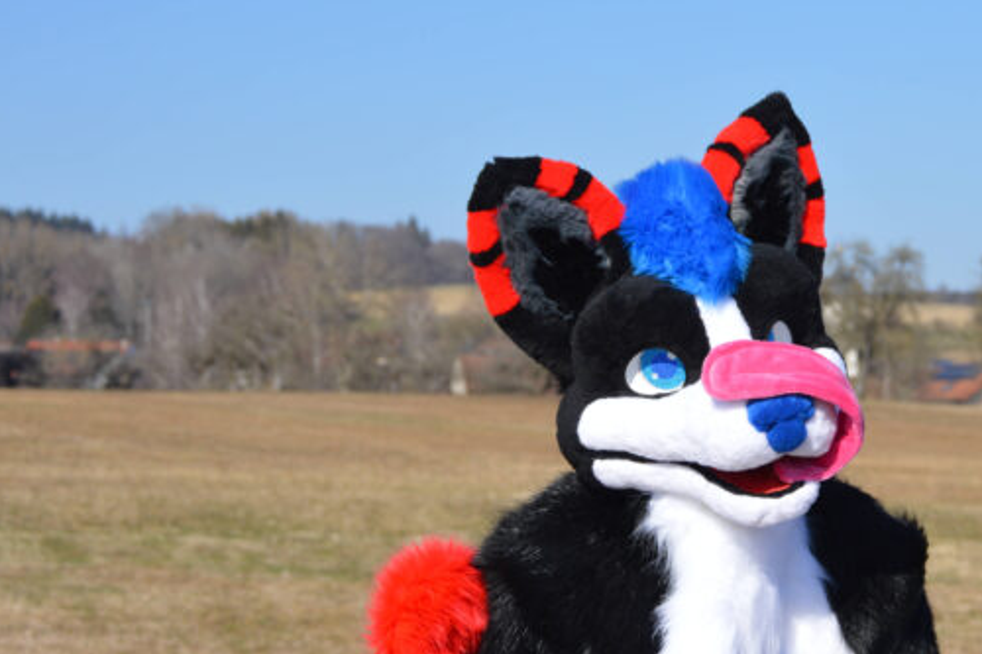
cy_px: 372
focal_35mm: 127
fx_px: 3457
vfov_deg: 10.8
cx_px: 748
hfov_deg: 16.1
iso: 100
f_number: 9
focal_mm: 55
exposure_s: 1/320
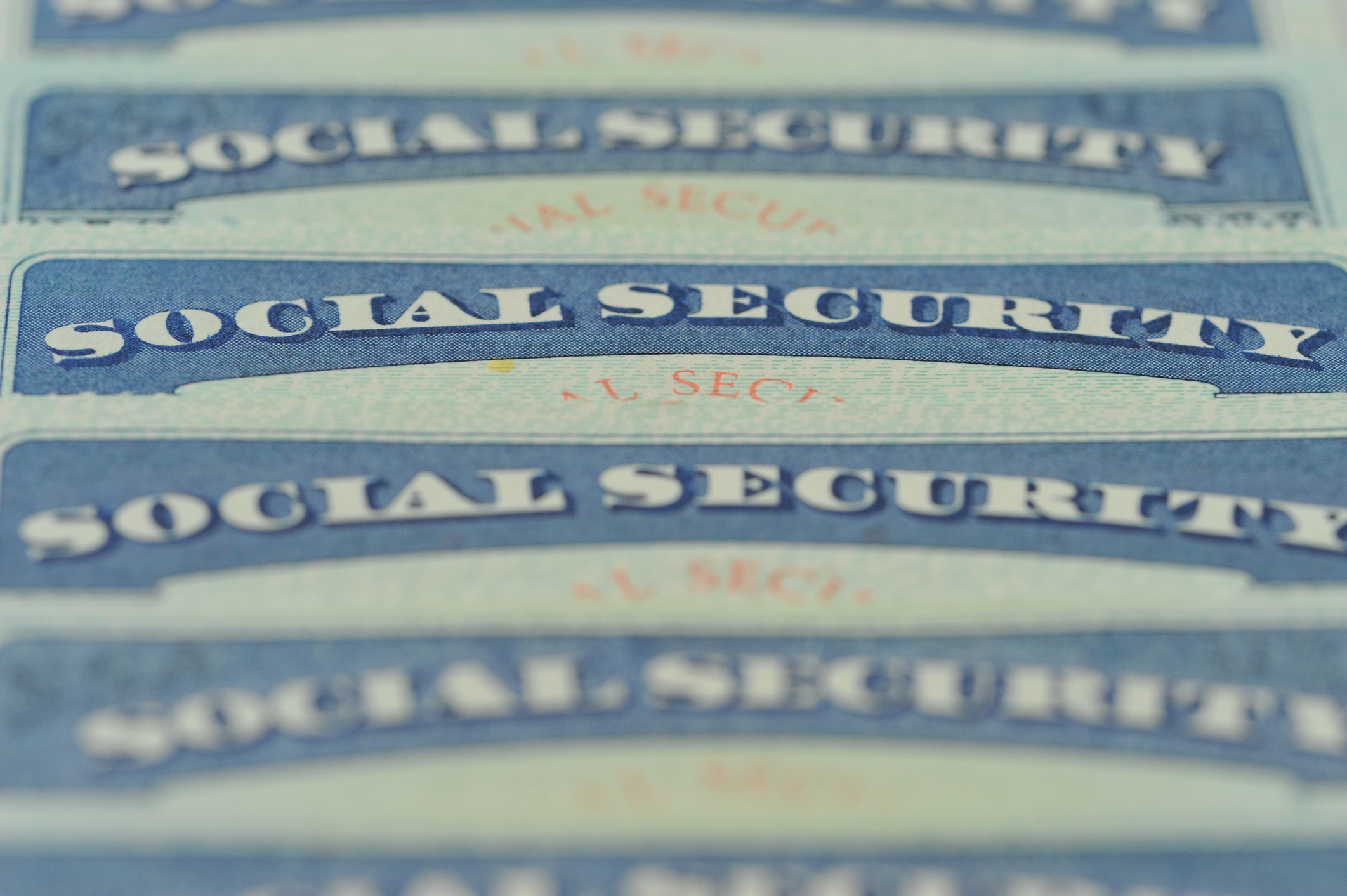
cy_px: 448
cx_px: 674
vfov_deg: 15.2
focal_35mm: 90
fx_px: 3365
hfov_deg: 22.6
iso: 800
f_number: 8
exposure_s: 1/100
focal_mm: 90
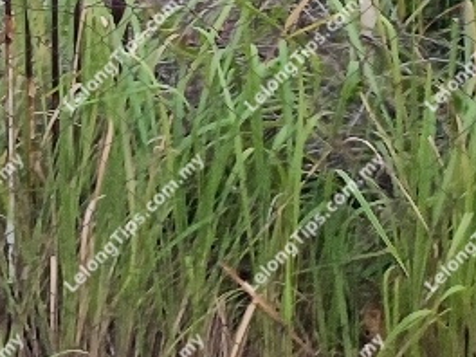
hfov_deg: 14.6
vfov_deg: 12.0
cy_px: -291
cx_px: -461
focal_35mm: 113
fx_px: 1554
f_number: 1.89
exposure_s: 1/33
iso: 77
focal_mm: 5.89
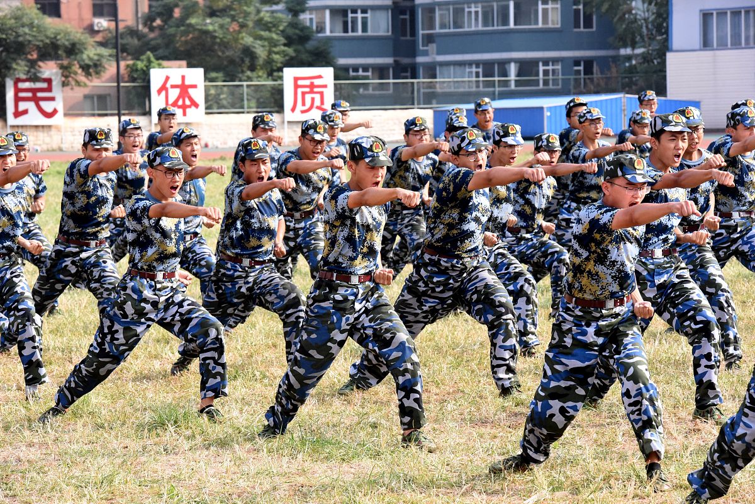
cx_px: 378
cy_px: 252
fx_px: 3460
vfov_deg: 8.3
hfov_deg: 12.5
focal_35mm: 165
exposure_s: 1/1600
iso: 5000
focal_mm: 165
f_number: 11
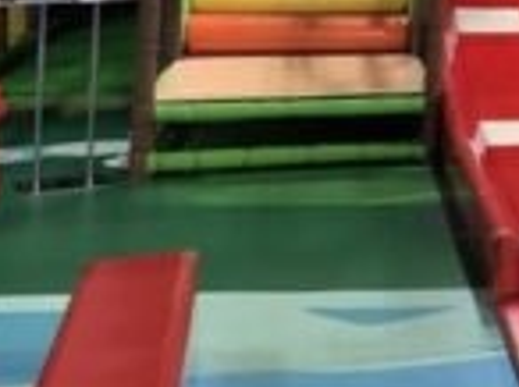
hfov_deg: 17.4
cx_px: 874
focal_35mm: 96
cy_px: -133
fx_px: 1437
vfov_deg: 14.6
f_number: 1.8
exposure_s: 1/15
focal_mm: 4
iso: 50
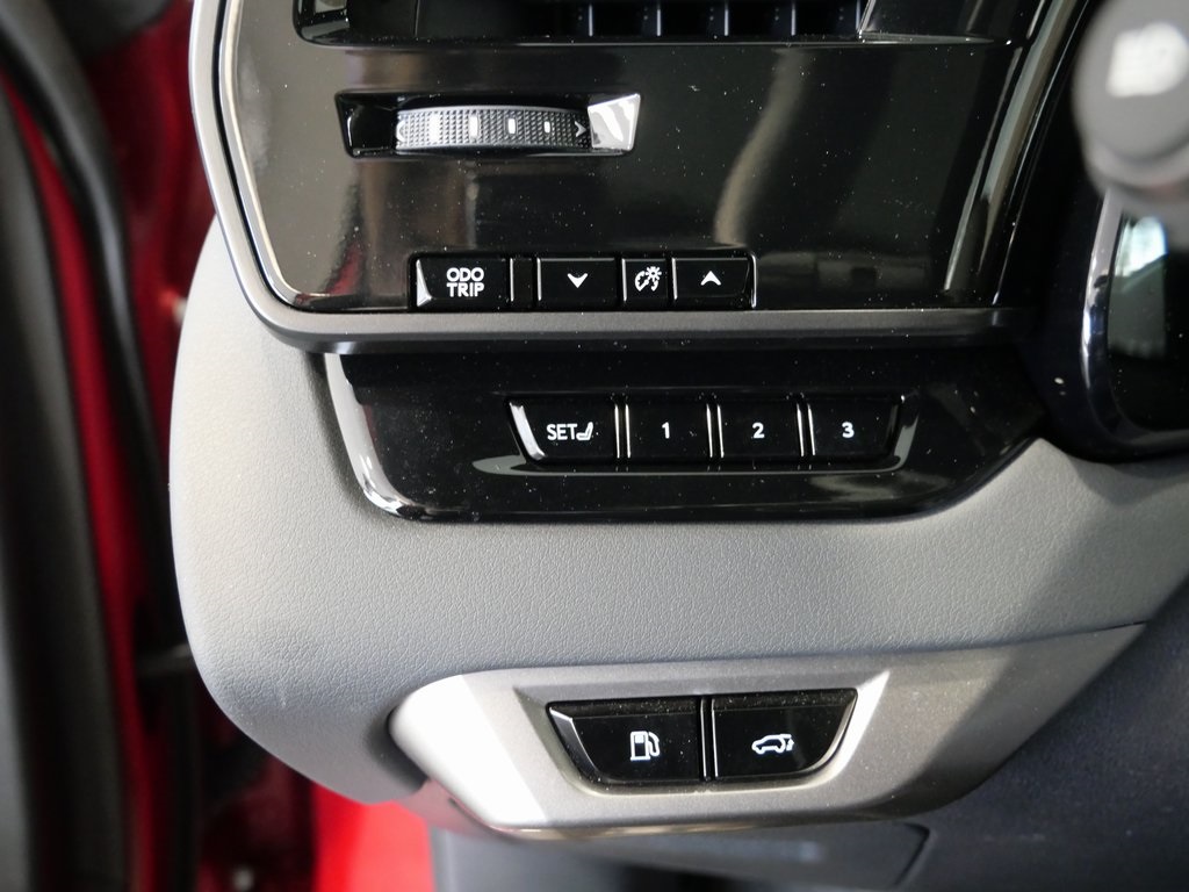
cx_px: 594
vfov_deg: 46.8
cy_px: 446
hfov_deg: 60.0
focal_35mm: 30
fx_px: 1030
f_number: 4
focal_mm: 15
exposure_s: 1/10
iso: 3200
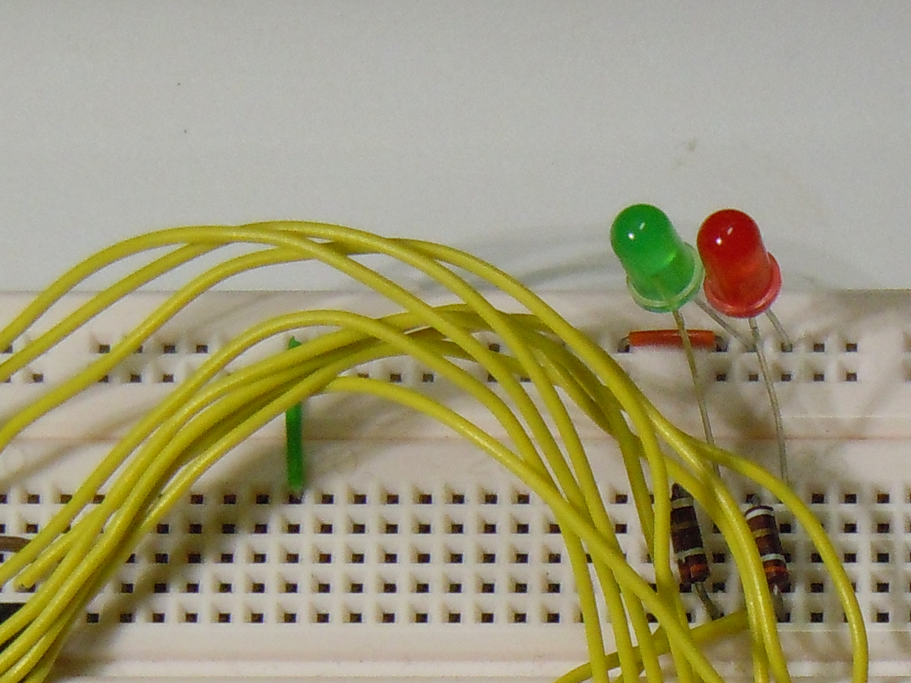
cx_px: 660
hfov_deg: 7.5
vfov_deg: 5.6
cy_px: 956
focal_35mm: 265
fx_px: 6974
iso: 400
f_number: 4.4
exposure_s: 1/60
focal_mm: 16
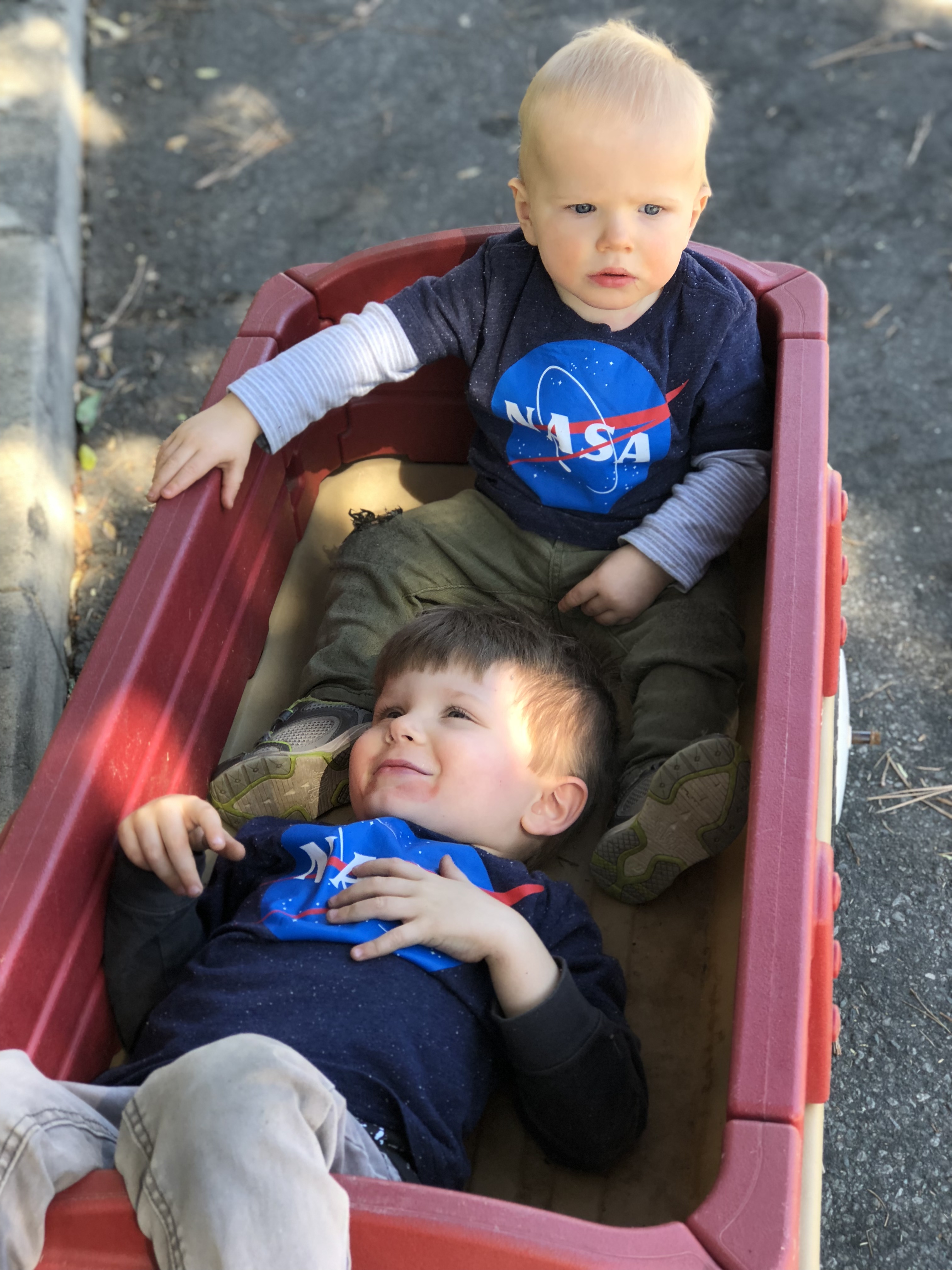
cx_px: 476
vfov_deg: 33.8
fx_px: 2090
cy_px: 635
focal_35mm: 57
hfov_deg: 25.7
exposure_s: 1/60
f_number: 2.8
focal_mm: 6.6
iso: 25
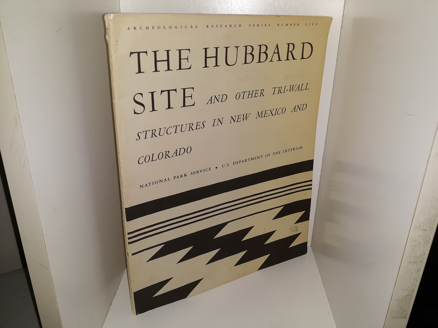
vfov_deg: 49.7
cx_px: 219
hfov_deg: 63.4
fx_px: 354
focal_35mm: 28
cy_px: 164
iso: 40
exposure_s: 1/138
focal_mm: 3.7
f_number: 1.7
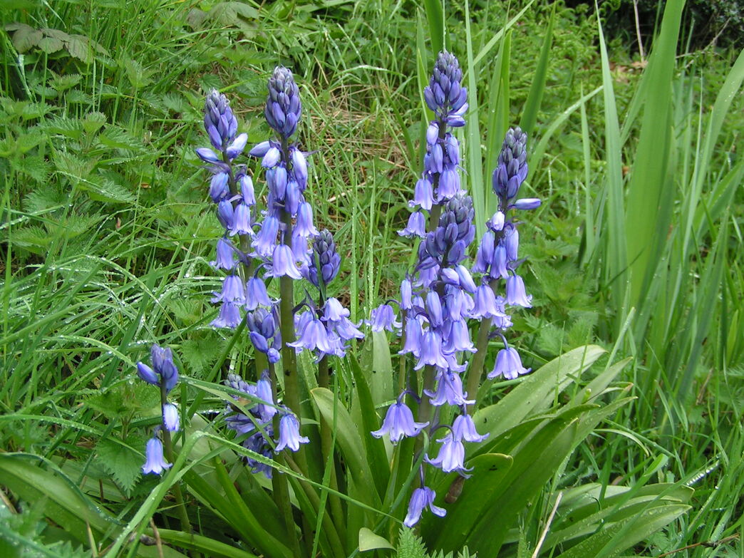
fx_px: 817
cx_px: 372
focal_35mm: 38
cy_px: 279
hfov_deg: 49.0
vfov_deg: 37.7
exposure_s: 1/60
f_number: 3.5
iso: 50
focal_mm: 5.8
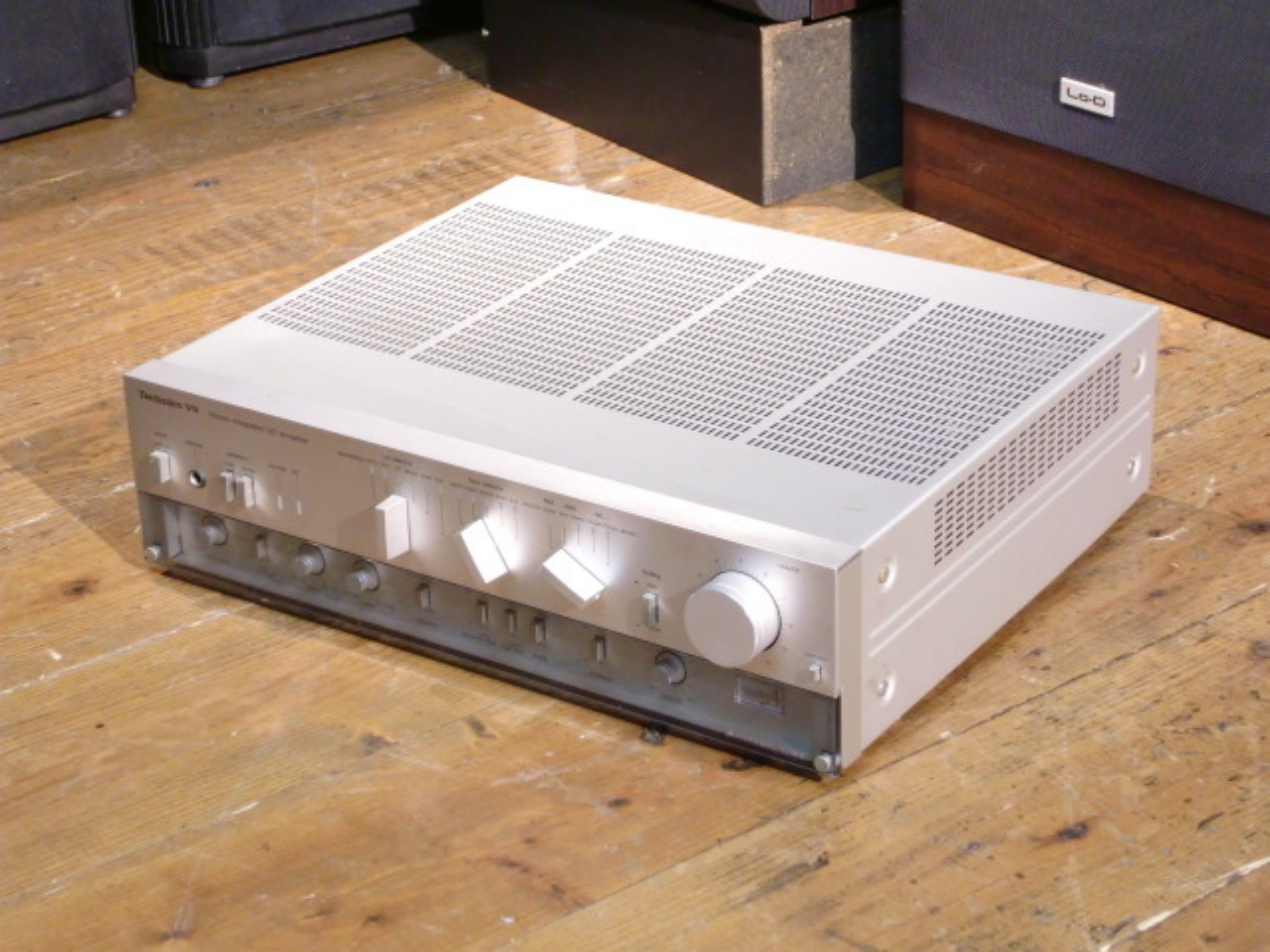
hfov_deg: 24.7
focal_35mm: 79
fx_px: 2898
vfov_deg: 18.7
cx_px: 635
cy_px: 476
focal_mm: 13.9
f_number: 4.6
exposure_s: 1/13
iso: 400
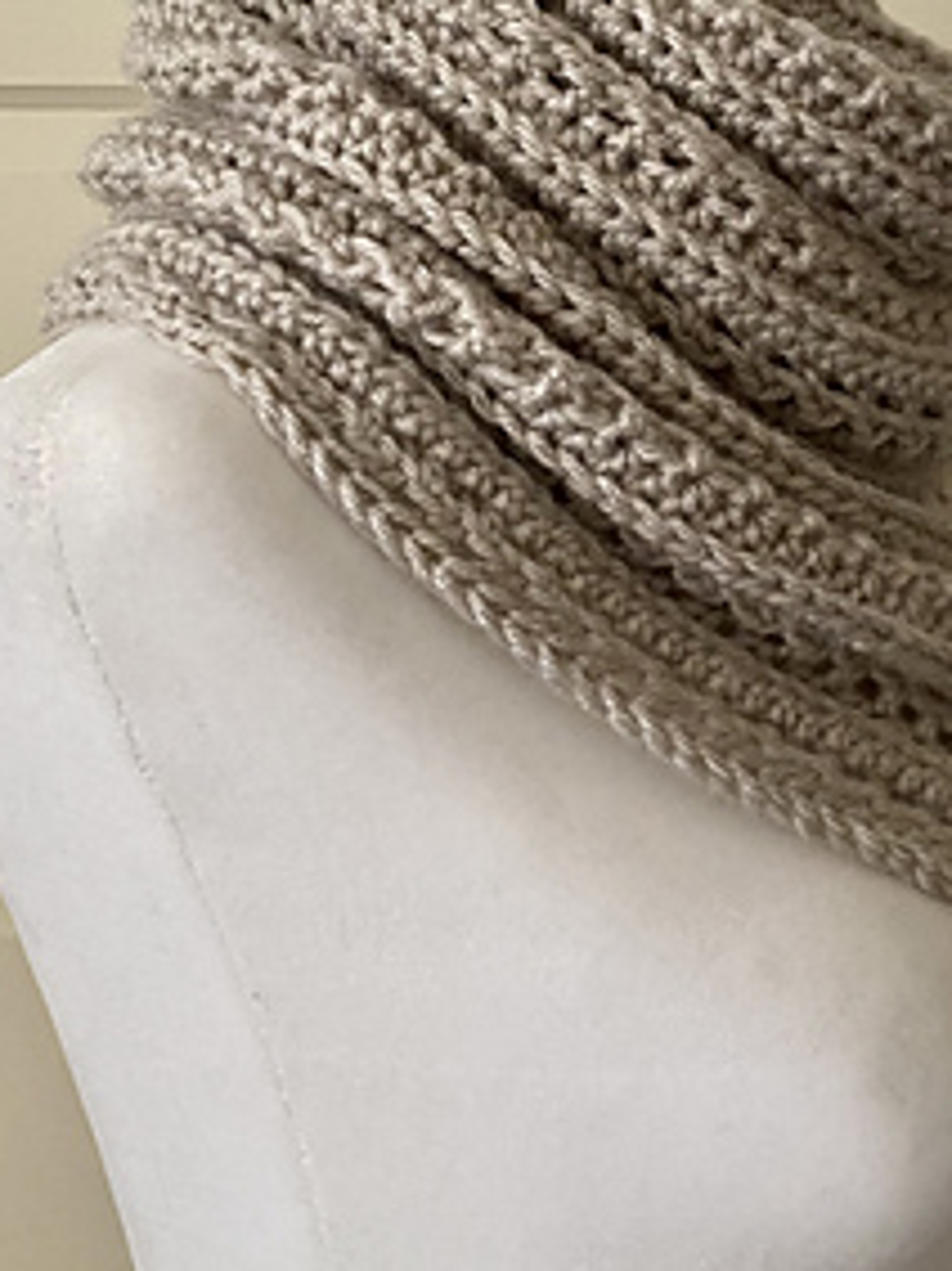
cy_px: 355
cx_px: 550
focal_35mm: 46
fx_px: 1688
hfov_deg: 31.4
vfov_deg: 40.4
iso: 500
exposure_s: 1/47
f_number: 1.8
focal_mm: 4.25
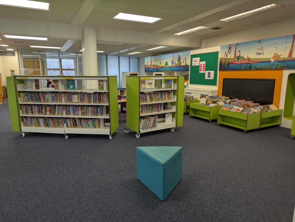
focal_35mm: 24
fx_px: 205
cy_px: 111
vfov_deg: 56.8
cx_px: 148
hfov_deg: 71.6
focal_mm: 6.81
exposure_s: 1/100
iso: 68
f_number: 1.85
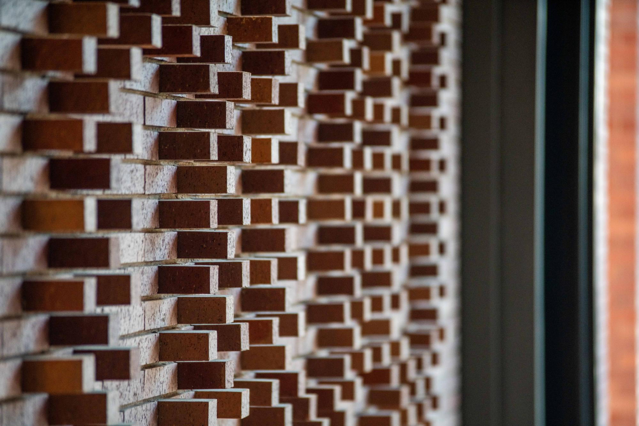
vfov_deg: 6.9
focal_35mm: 200
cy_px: 213
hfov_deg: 10.3
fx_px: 3550
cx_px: 320
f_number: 2.8
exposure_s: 1/400
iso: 800
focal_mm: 200
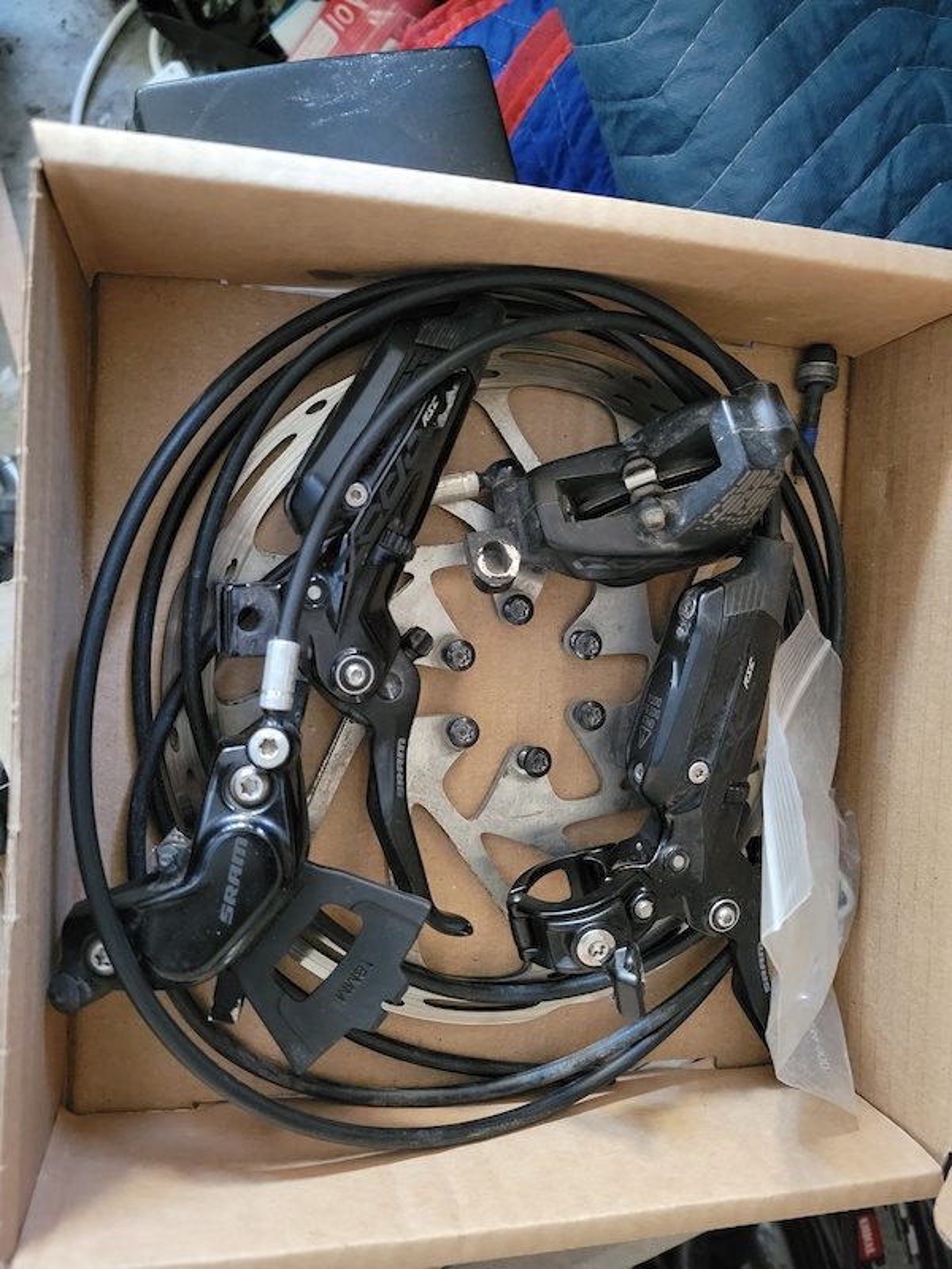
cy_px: 634
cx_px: 476
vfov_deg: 67.3
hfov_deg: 53.1
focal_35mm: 26
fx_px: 953
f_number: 1.8
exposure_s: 1/20
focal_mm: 5.4
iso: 1250
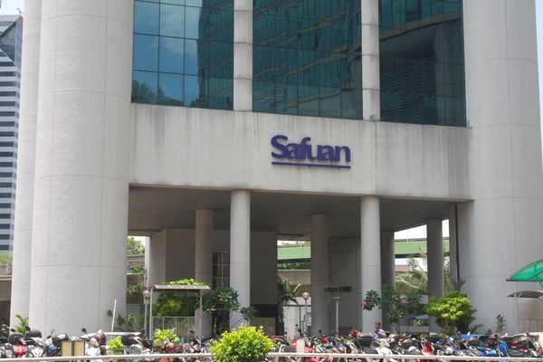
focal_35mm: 58
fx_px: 875
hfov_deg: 34.5
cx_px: 272
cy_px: 181
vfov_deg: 23.4
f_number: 11
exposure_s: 1/50
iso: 100
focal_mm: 38
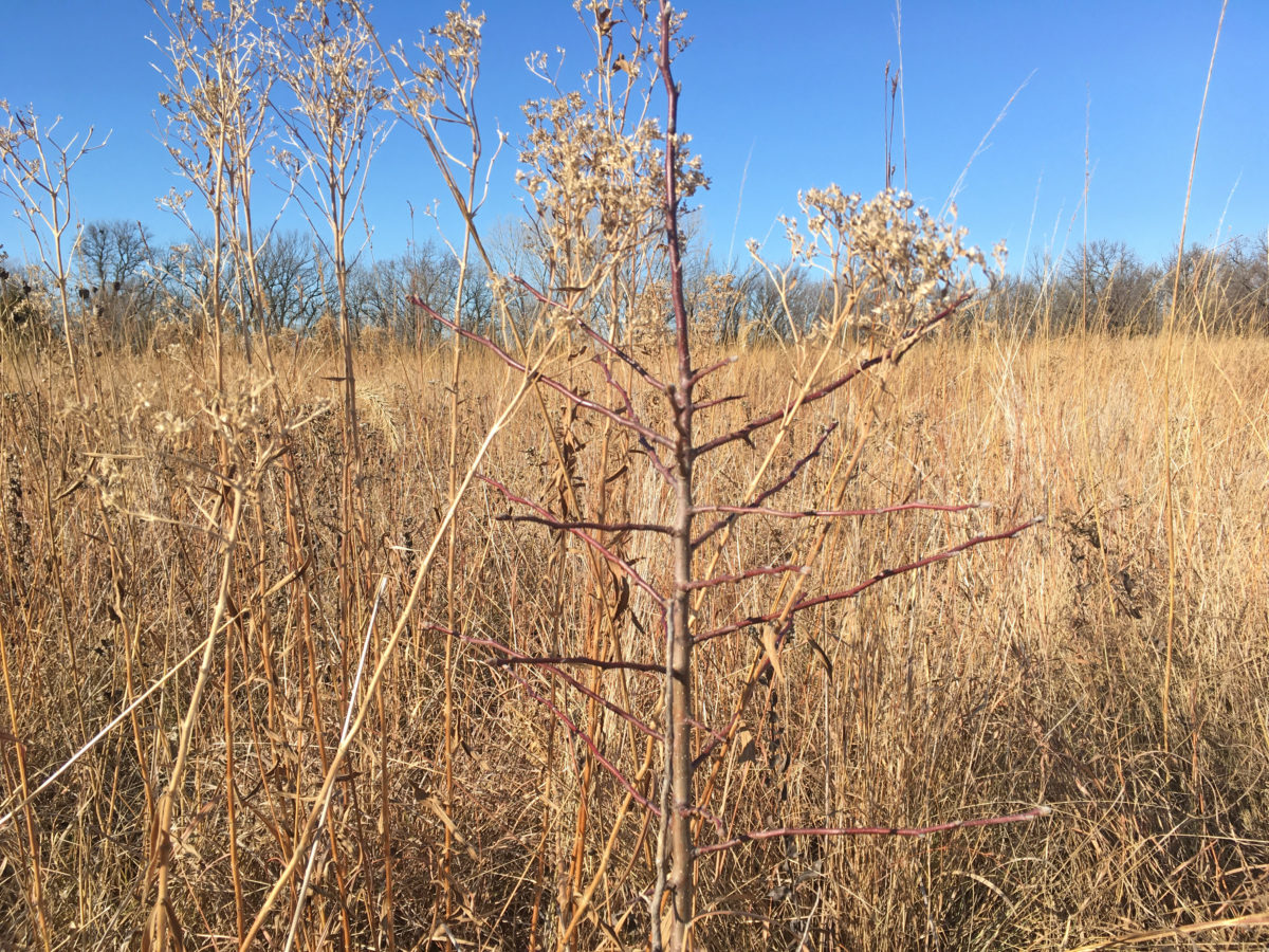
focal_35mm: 29
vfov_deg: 48.2
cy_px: 476
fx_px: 1063
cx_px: 634
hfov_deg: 61.7
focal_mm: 4.15
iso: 25
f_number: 2.2
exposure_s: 1/884
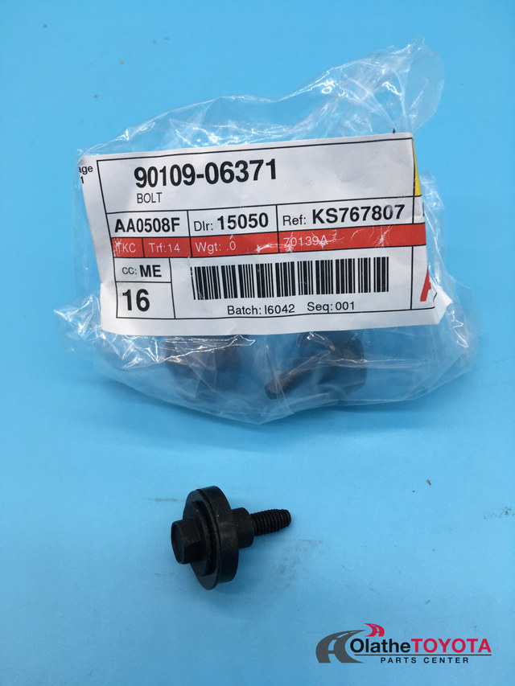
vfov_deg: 61.7
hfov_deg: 48.2
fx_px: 575
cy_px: 343
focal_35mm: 29
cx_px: 258
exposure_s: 1/120
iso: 40
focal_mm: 4.15
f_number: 2.2
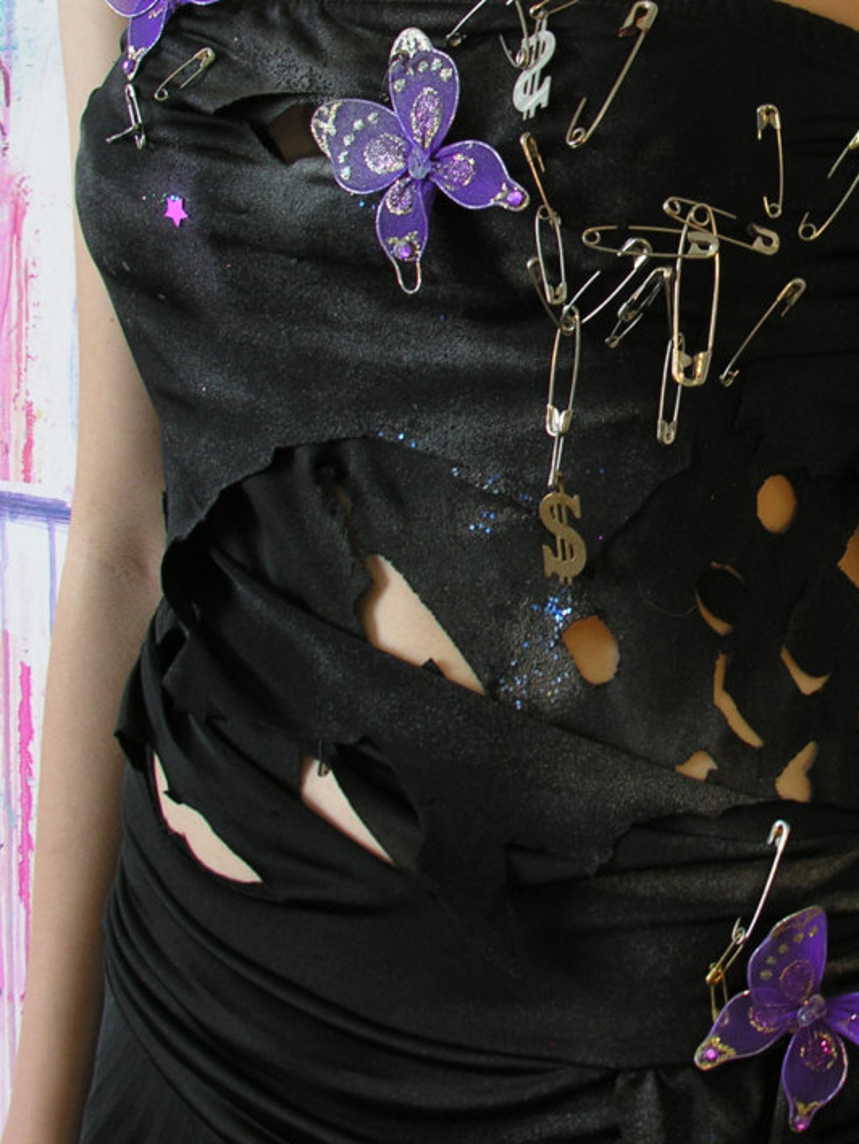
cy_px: 436
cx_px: 740
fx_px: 2448
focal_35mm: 74
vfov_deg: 26.2
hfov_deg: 19.6
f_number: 2.8
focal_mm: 8.9
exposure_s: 1/30
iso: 50
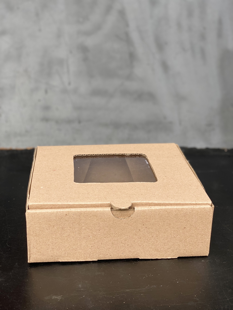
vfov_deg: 36.8
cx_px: 116
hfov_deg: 28.0
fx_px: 467
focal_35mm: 52
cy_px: 155
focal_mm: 6
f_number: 2
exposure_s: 1/324
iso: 20
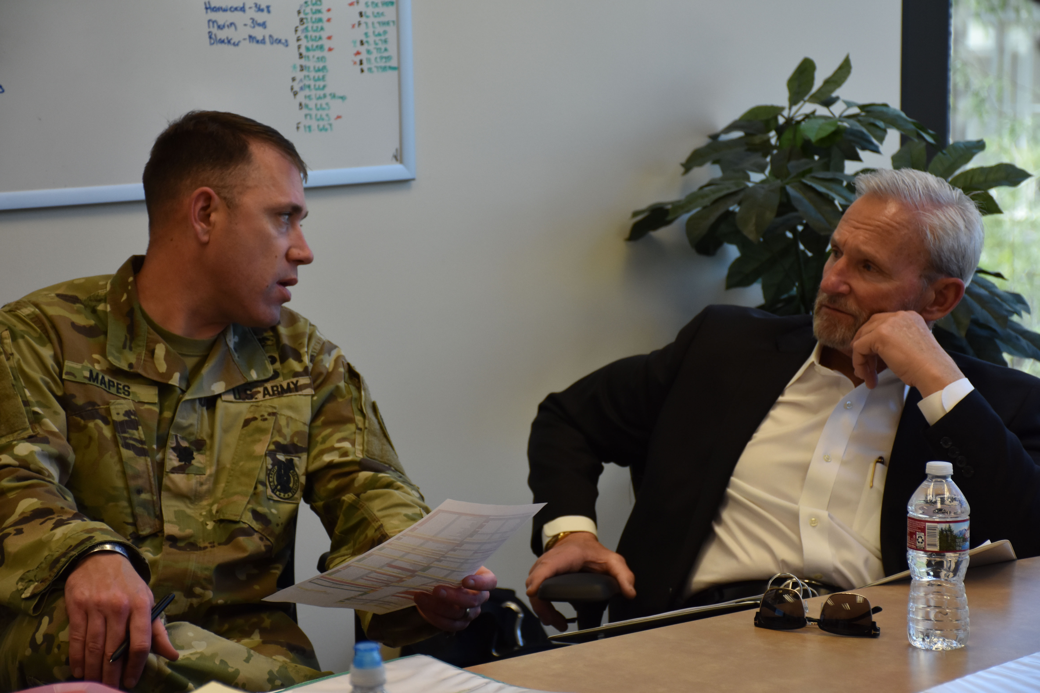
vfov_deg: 13.0
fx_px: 3033
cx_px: 520
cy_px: 346
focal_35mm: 105
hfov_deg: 19.5
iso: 800
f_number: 5.3
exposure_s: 1/125
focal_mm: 70
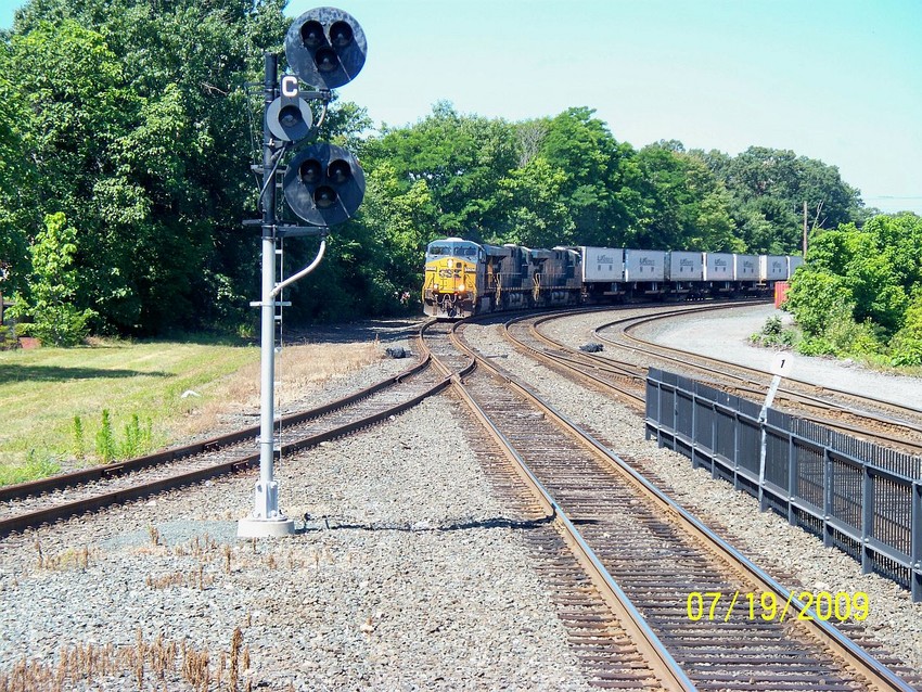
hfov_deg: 18.7
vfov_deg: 14.1
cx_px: 461
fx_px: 2797
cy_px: 346
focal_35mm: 105
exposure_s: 1/160
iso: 64
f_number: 3.8
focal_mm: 22.05
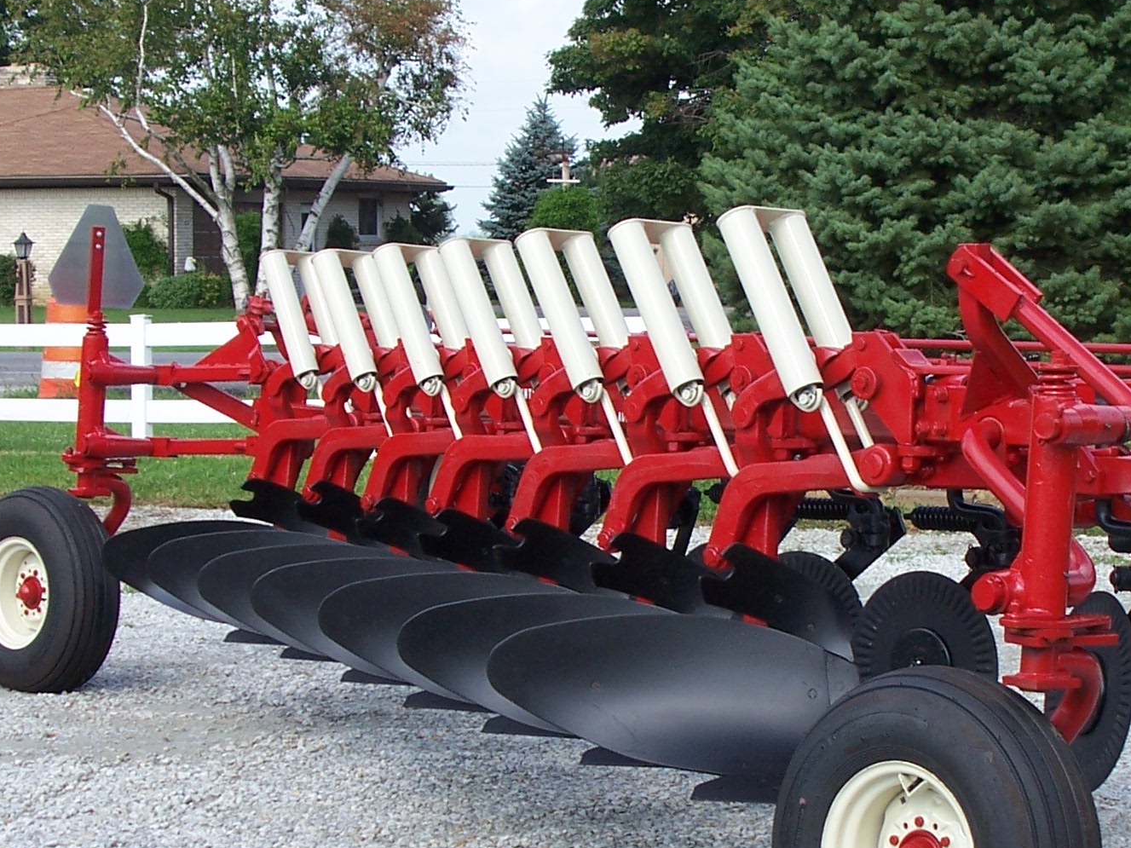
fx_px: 4084
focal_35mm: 125
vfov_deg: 11.8
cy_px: 546
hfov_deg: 15.7
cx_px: 750
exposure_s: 1/250
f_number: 4.8
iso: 80
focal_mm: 12.3
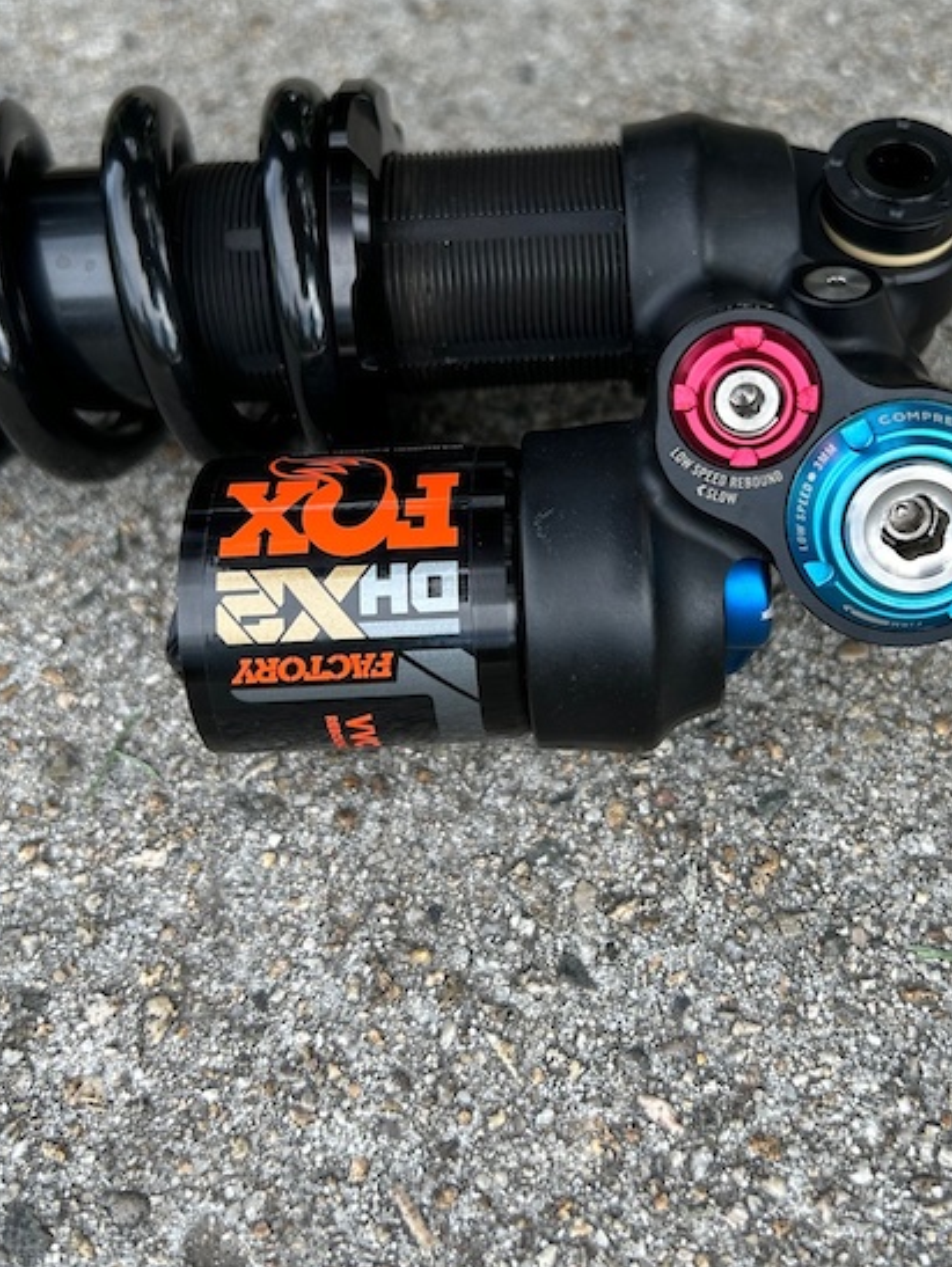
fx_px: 1392
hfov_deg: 37.7
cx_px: 549
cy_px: 431
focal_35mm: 38
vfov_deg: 48.2
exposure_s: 1/753
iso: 50
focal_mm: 5.7
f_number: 1.5
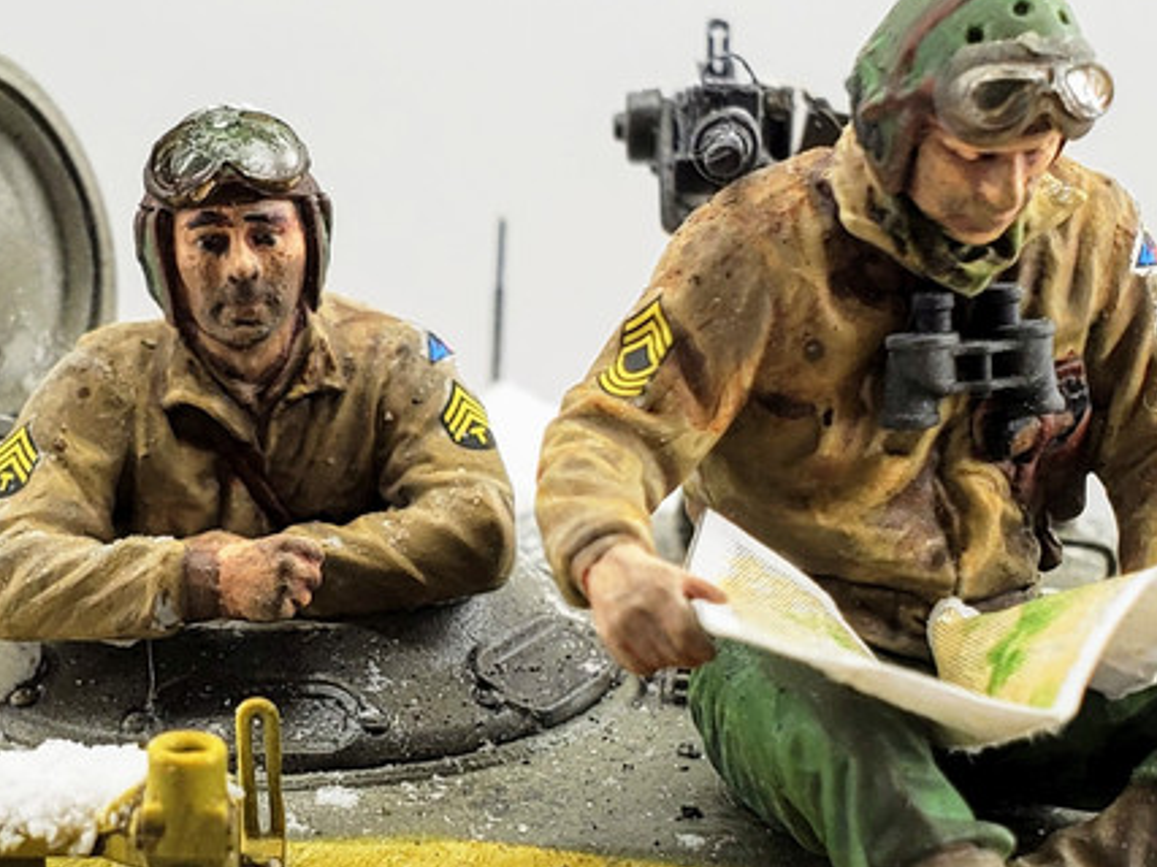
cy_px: 439
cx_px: 416
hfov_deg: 29.7
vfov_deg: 22.6
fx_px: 2172
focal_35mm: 65
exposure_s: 1/120
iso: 64
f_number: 2.4
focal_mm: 4.3
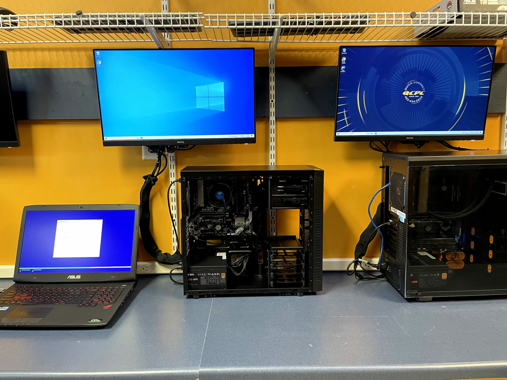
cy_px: 190
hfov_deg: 67.3
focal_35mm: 26
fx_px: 381
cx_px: 254
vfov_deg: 53.1
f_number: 1.6
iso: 320
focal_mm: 4.2
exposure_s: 1/40
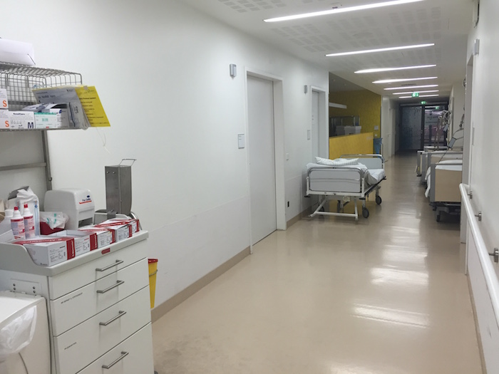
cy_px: 187
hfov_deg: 61.7
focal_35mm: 29
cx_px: 250
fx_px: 418
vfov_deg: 48.2
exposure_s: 1/30
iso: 40
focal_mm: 4.15
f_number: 2.2
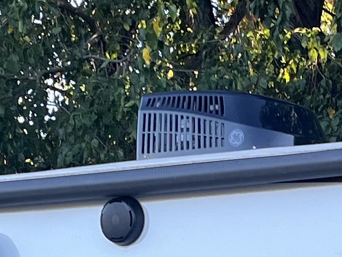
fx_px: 1788
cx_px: 424
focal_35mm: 181
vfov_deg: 7.8
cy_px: 557
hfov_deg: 10.7
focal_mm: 5.1
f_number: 1.6
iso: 50
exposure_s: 1/375
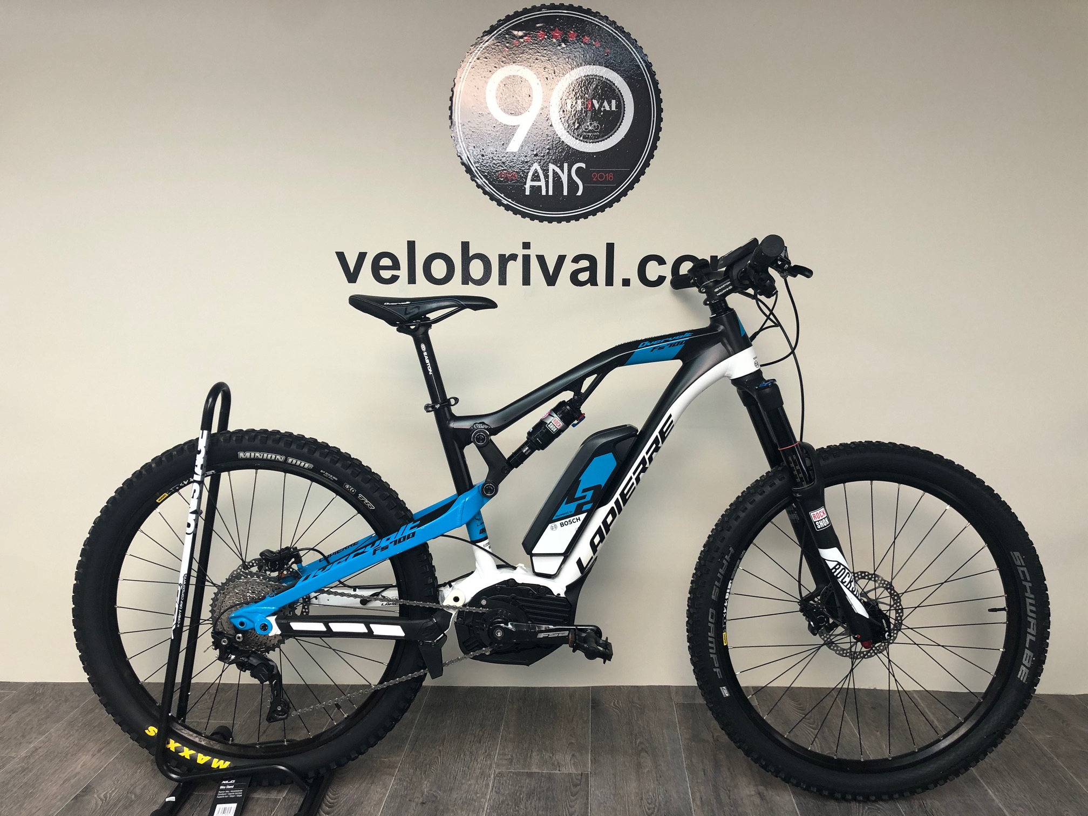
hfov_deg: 63.4
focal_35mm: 28
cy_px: 408
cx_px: 544
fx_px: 880
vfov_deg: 49.7
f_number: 1.8
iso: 32
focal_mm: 4
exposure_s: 1/50
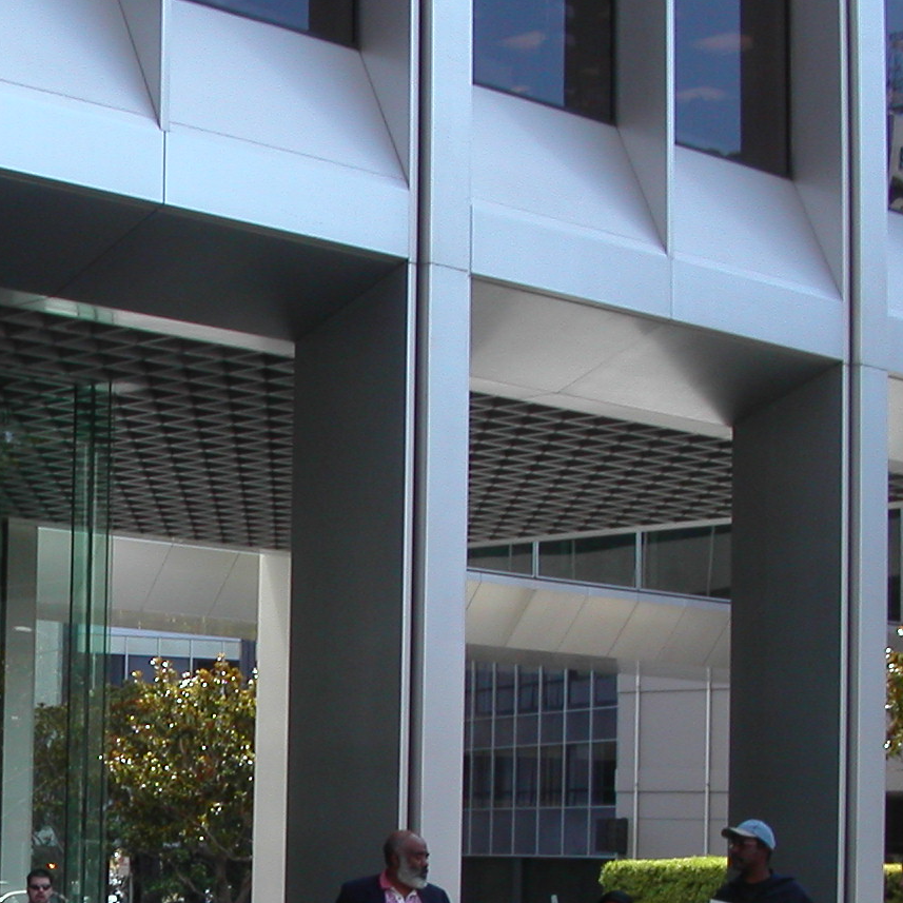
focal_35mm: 89
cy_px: 782
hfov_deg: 18.7
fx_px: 2627
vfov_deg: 19.2
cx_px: -107
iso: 100
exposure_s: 1/90
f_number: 8
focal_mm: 7.8
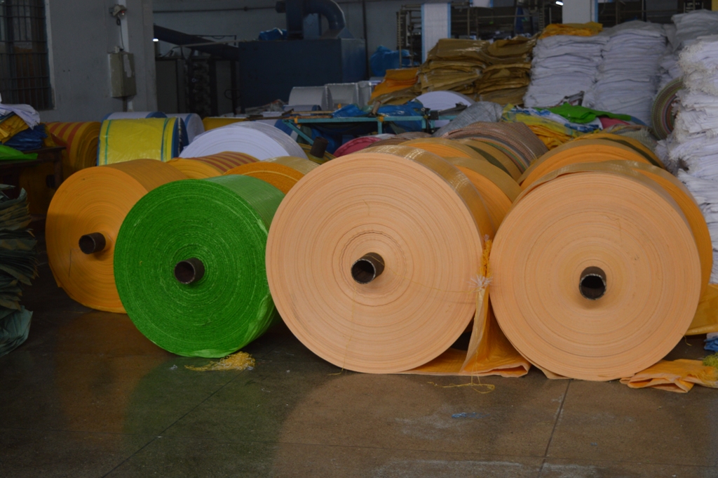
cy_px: 239
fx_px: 1196
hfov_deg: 33.4
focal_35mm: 60
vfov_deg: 22.6
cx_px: 359
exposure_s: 1/100
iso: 400
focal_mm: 40
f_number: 5
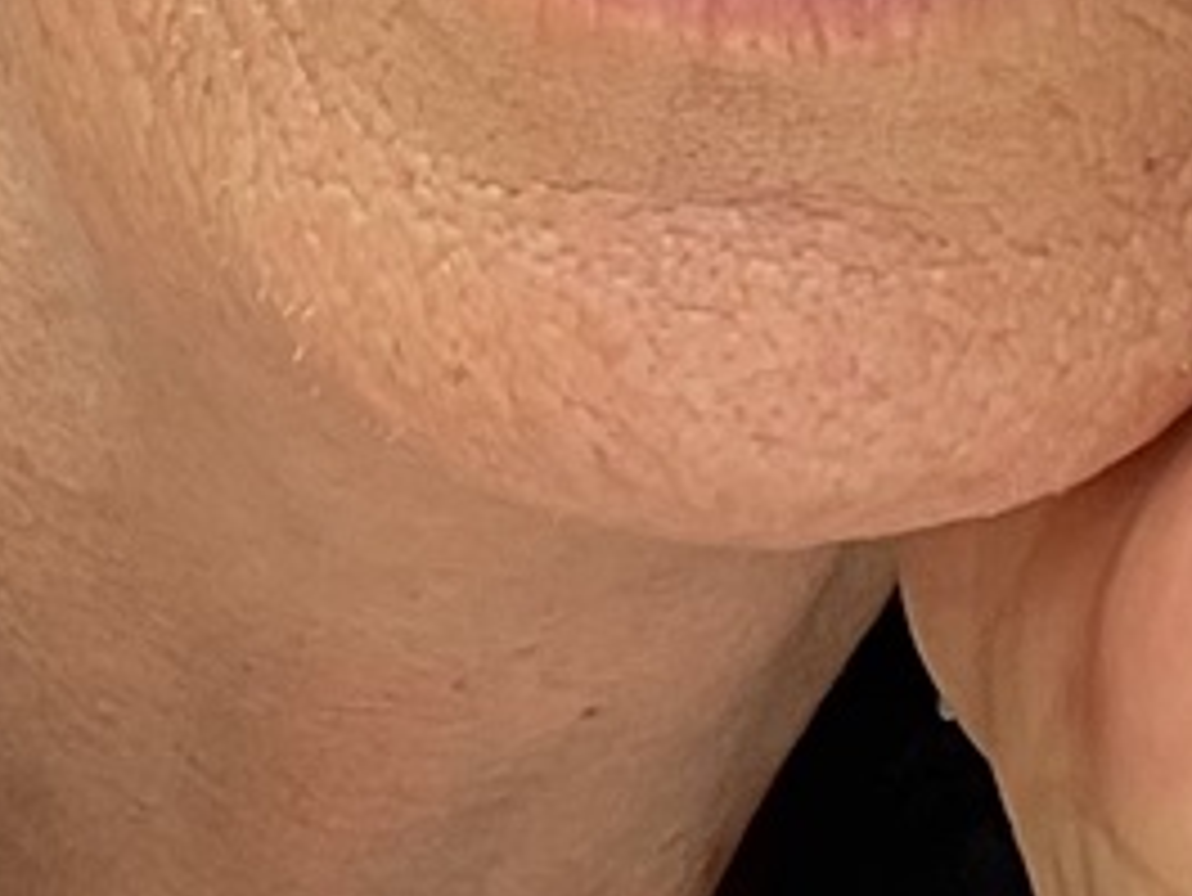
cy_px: -828
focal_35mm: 181
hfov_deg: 10.8
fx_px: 6236
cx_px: 67
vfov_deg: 7.9
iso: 80
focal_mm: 2.71
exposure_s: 1/121
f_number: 2.2
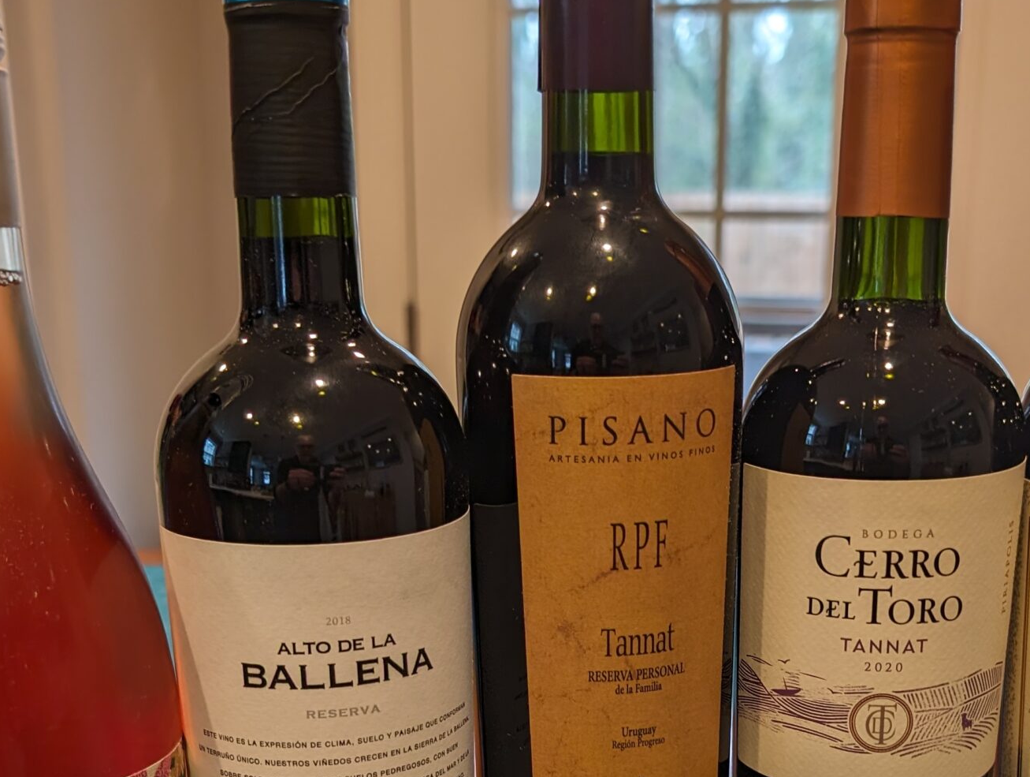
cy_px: 656
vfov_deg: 30.0
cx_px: 601
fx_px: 1401
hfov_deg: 40.2
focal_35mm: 47
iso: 50
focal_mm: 6.9
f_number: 1.68
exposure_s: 1/40
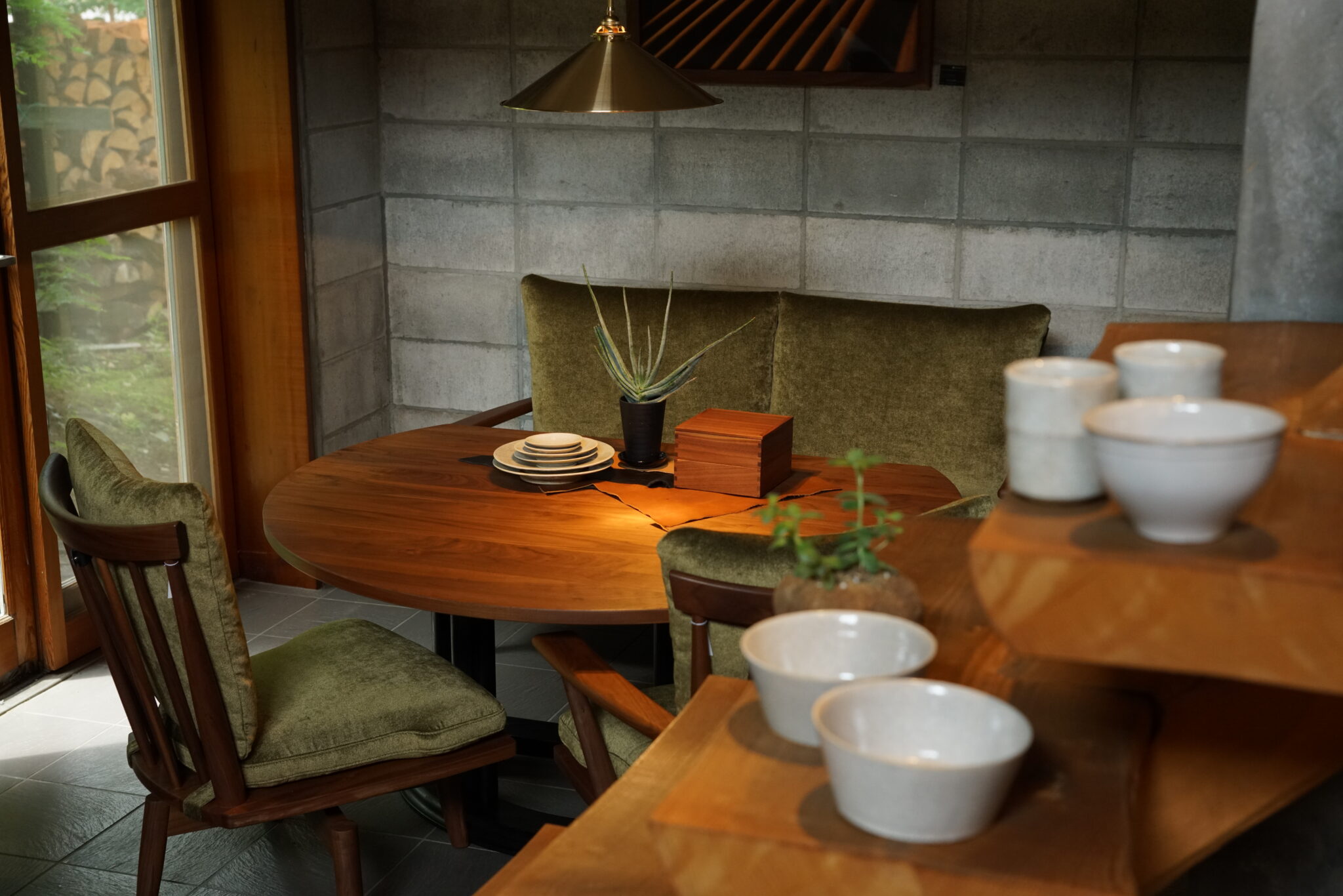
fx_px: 1865
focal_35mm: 50
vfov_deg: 27.0
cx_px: 672
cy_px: 448
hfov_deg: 39.6
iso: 1600
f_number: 5.6
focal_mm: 50
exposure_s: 1/125
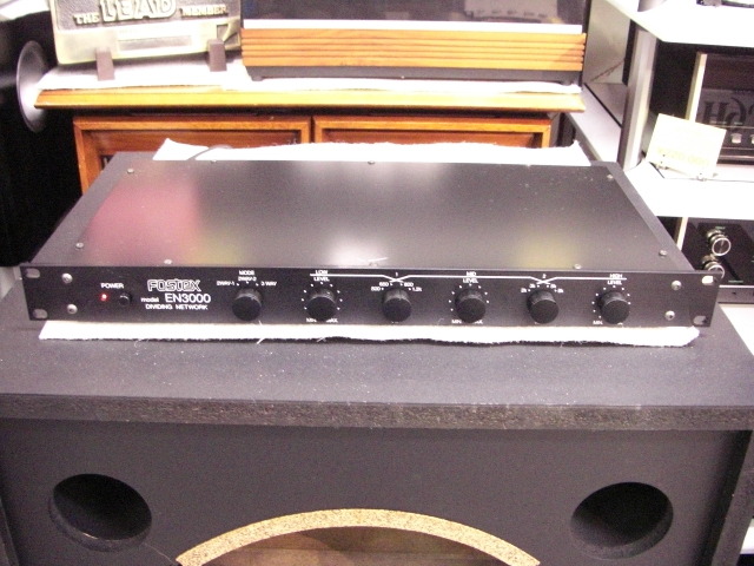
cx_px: 377
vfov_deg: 37.7
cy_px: 283
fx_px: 828
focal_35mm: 38
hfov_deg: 49.0
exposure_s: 1/13
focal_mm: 6.3
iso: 800
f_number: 3.4
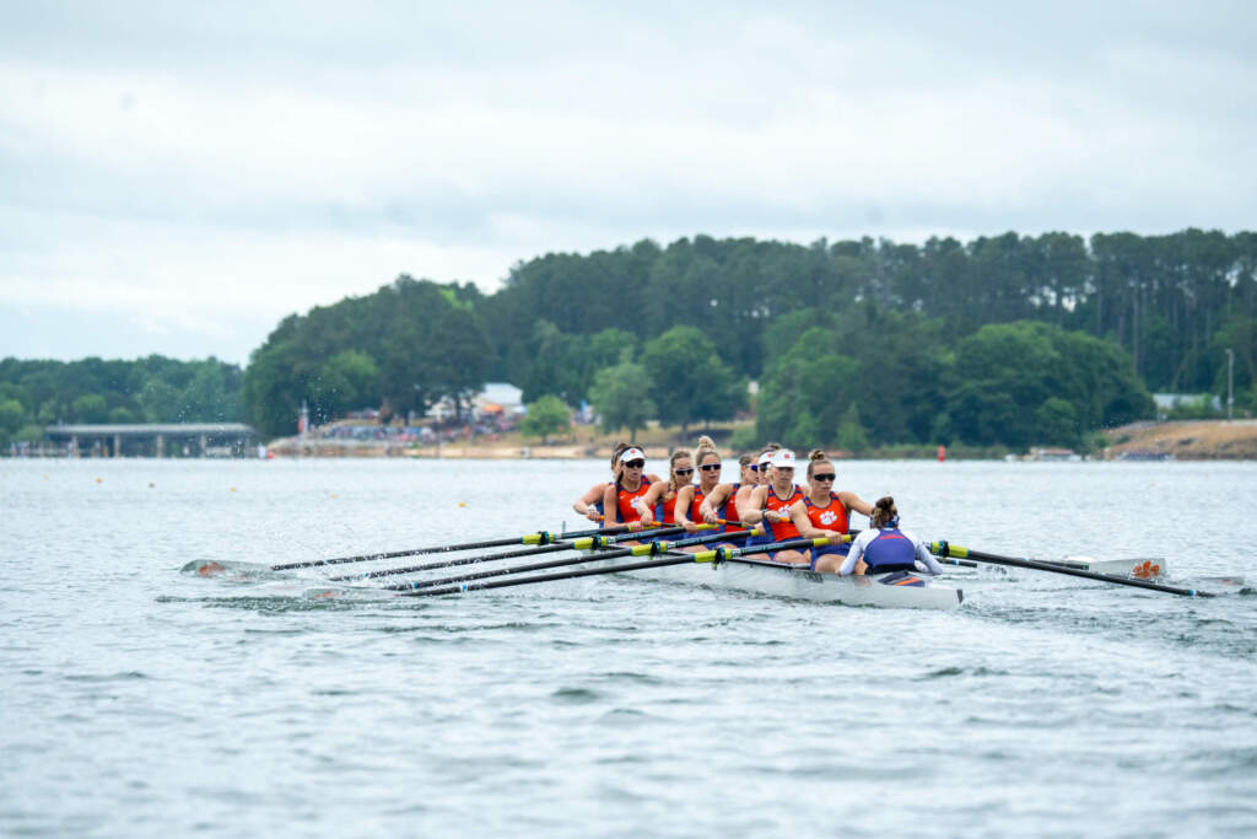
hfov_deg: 9.0
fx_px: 8003
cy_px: 420
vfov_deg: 6.0
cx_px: 628
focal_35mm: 229
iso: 1250
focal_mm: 229.2
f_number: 5.6
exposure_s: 1/2500
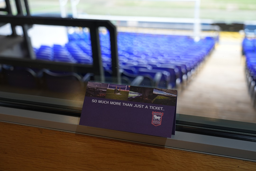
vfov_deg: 31.2
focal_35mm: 43
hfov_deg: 45.4
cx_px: 128
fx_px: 306
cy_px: 86
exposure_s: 1/60
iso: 320
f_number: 4
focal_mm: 43
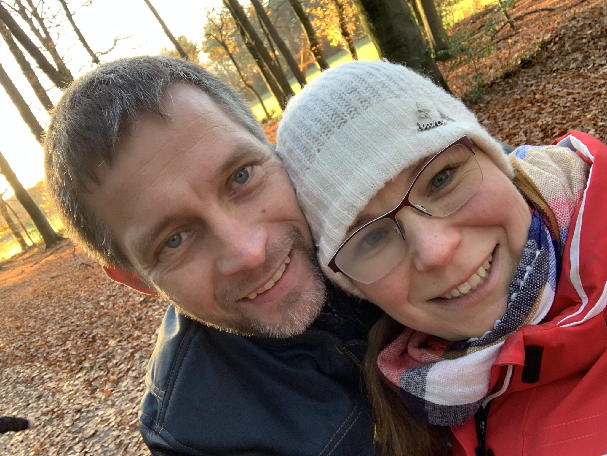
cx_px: 304
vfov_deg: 44.2
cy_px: 228
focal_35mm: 32
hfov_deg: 56.8
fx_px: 561
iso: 125
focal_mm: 2.87
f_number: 2.2
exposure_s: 1/60
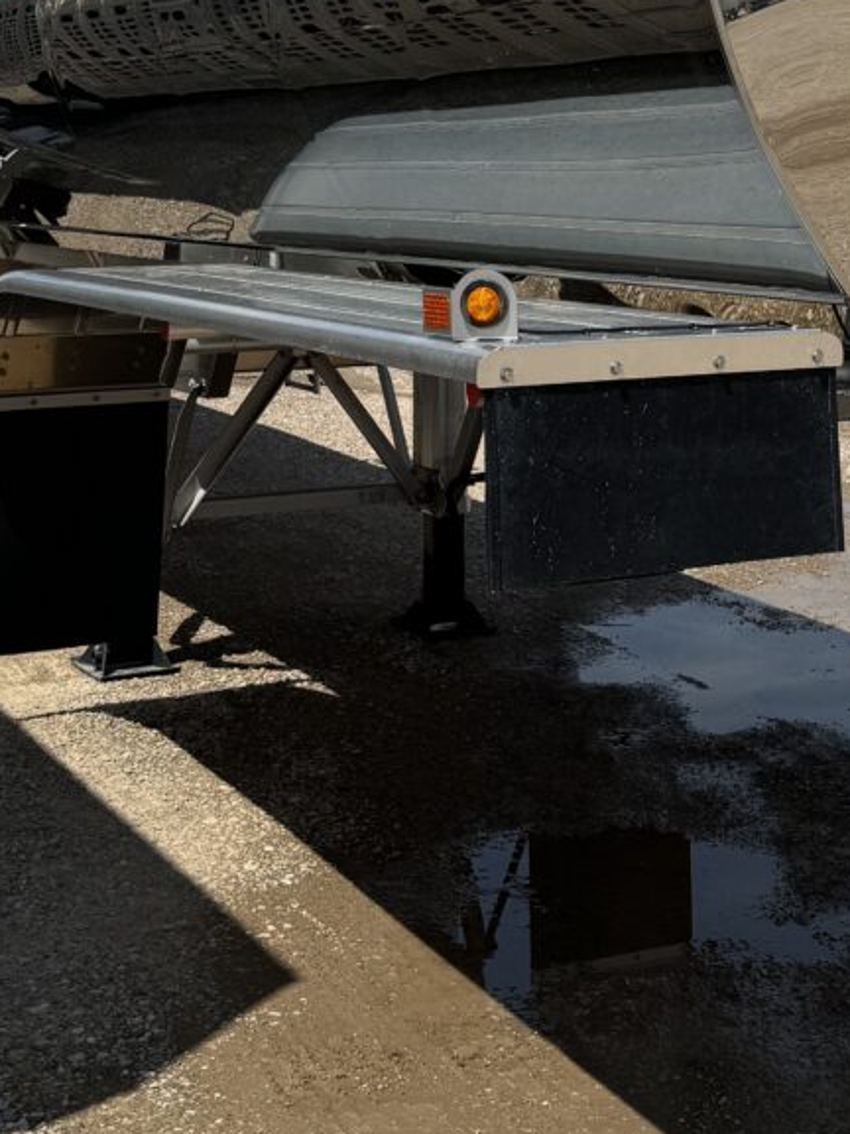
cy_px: 165
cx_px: 655
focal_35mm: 64
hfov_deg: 22.7
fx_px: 2095
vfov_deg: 29.3
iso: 80
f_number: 1.78
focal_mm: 6.76
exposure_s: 1/6410
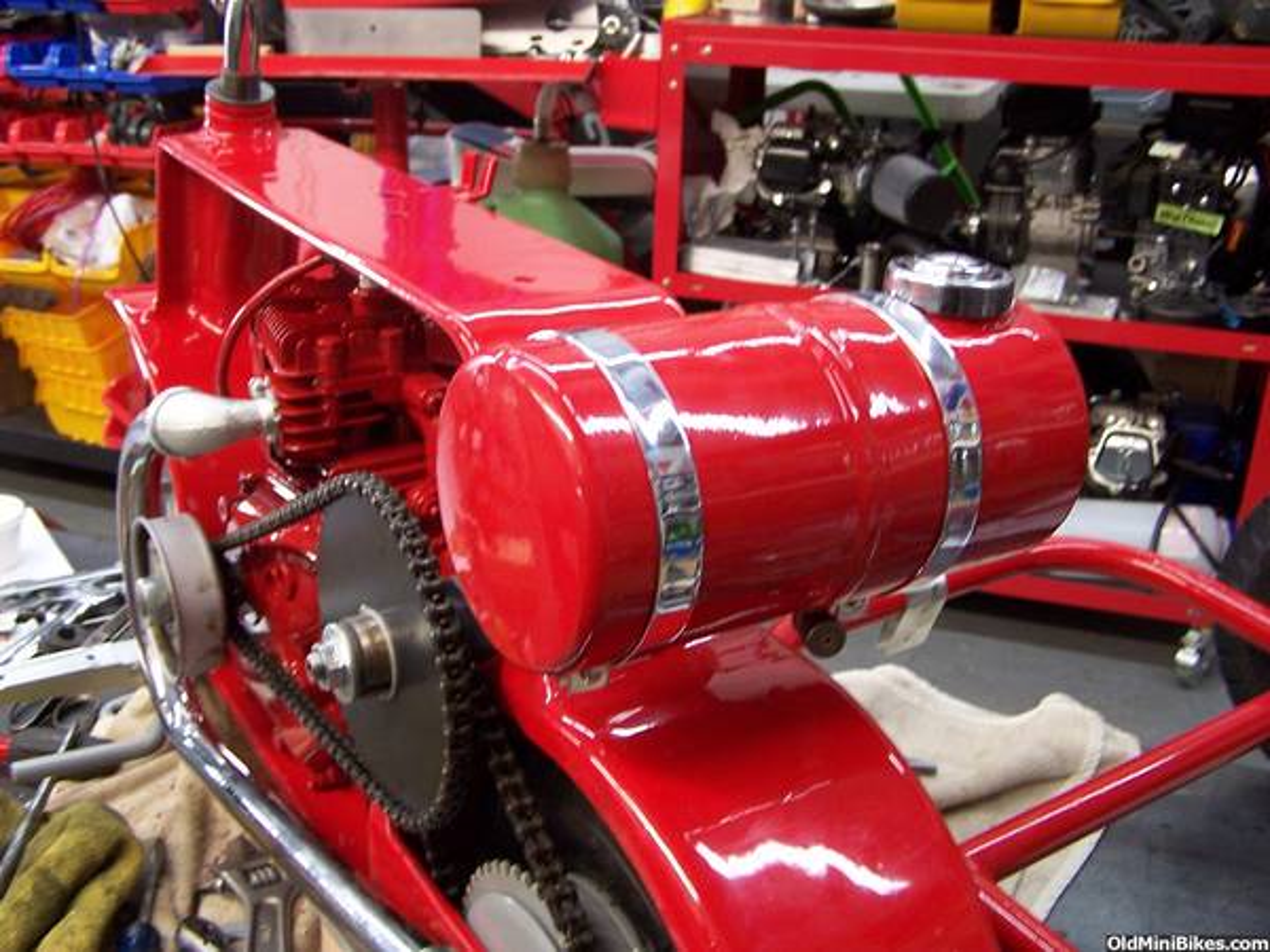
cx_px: 635
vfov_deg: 37.7
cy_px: 476
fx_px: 1394
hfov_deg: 49.0
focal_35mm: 38
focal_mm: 6.3
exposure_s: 1/20
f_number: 2.8
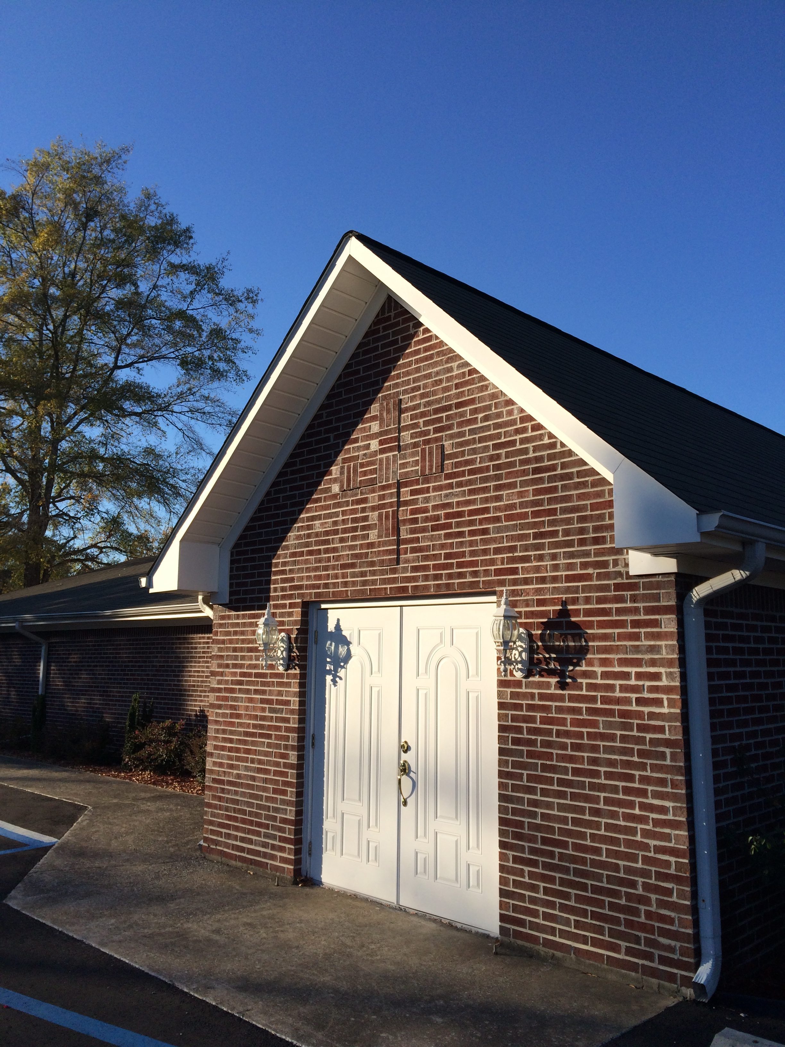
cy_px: 524
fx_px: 877
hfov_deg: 48.2
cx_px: 392
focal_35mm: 29
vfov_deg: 61.7
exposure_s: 1/1786
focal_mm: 4.15
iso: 32
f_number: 2.2
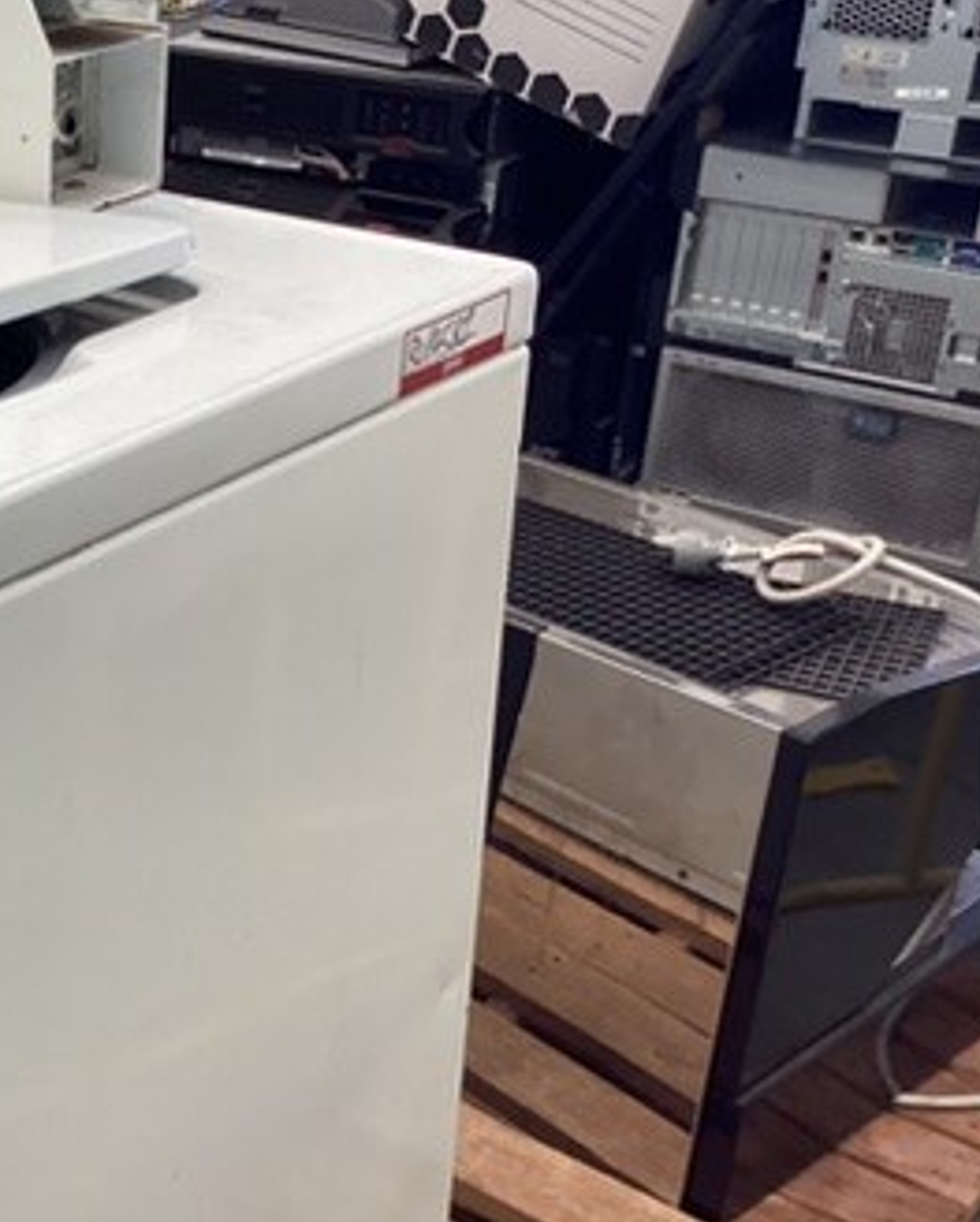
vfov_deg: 31.9
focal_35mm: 59
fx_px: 2136
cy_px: 689
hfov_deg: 23.8
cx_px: -160
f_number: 2.4
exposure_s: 1/100
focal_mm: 3.3
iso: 80
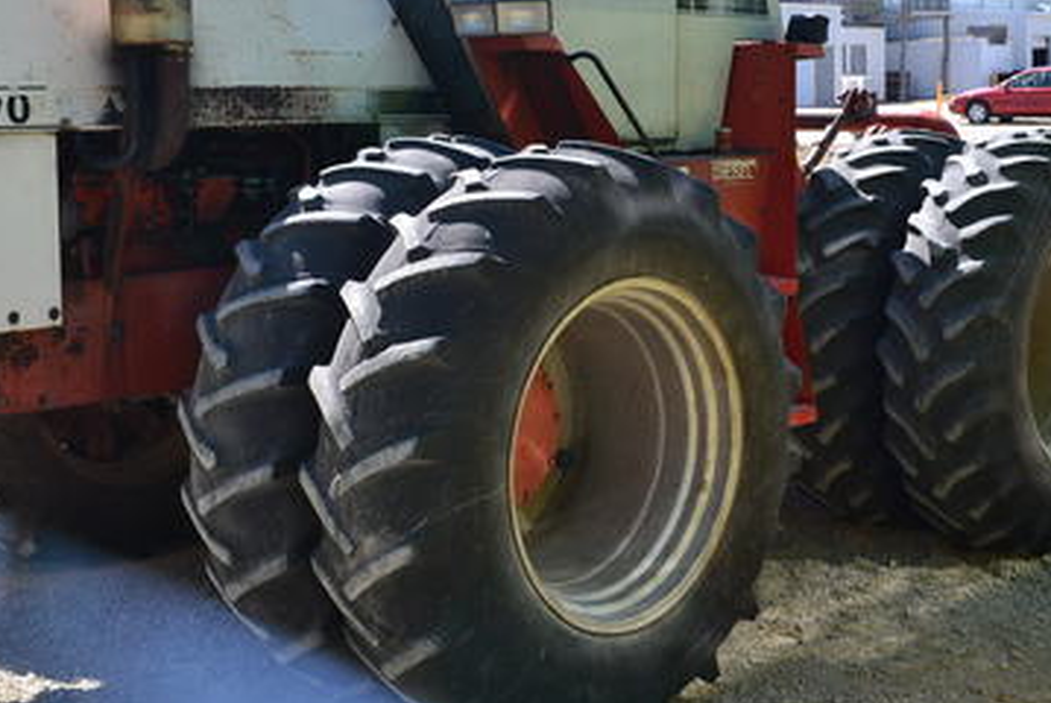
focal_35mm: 50
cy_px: 195
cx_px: 404
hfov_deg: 39.3
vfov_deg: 26.8
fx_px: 1461
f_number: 10
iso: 400
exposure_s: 1/250
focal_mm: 22
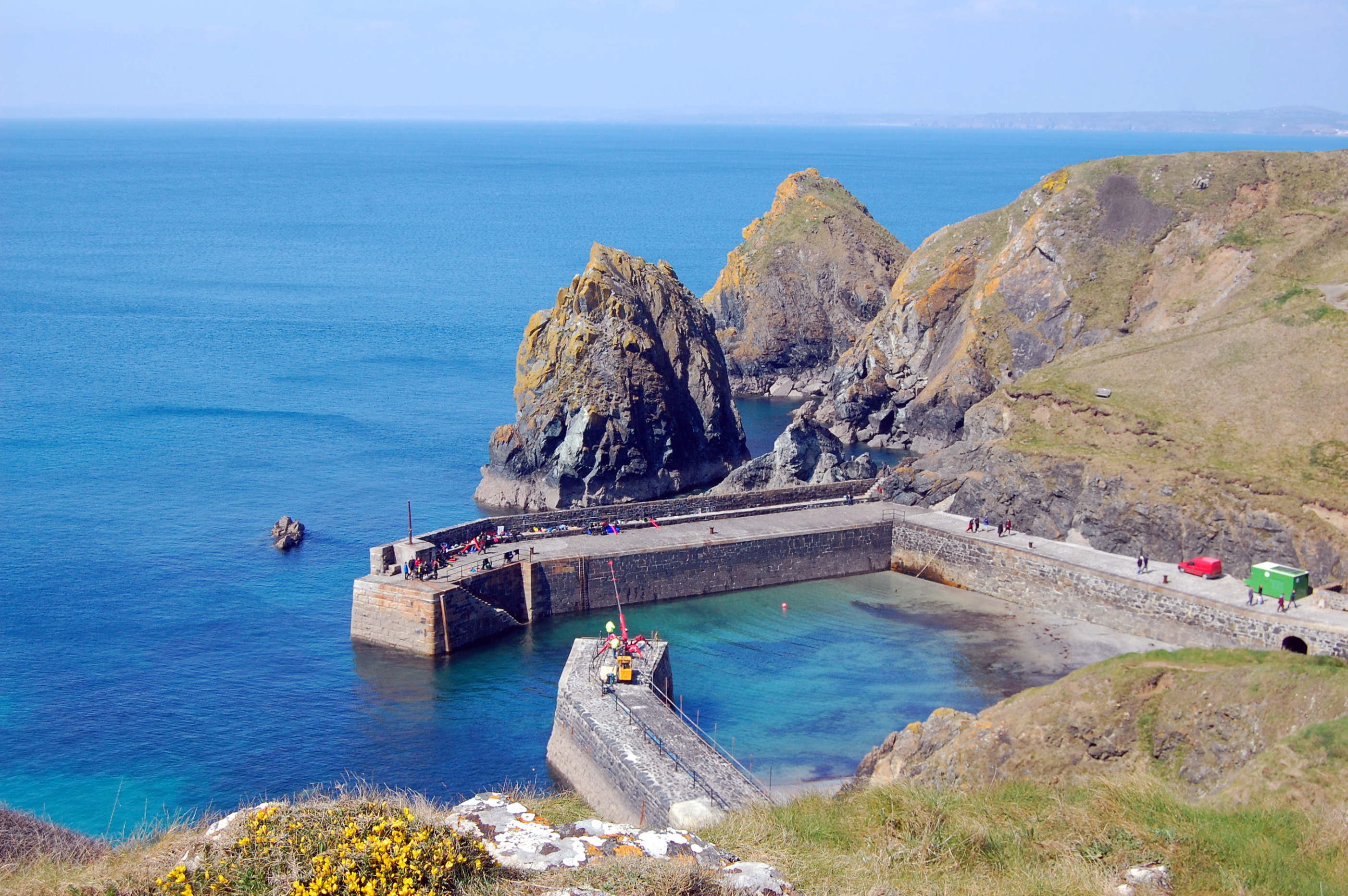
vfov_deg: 28.9
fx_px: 1740
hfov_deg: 42.4
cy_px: 448
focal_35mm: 46
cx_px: 674
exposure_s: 1/200
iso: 400
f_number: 7.1
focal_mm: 31
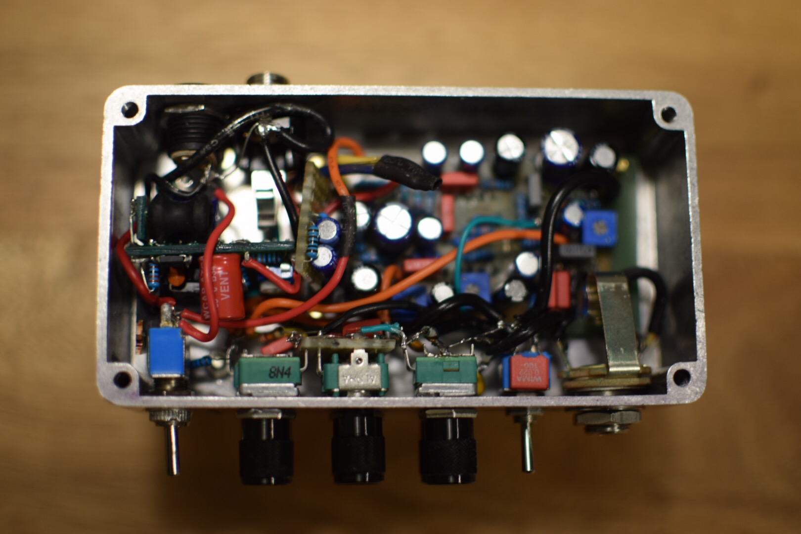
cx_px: 400
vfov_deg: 25.8
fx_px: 1168
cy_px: 267
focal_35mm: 52
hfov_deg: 37.9
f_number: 1.8
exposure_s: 1/50
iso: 160
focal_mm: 35
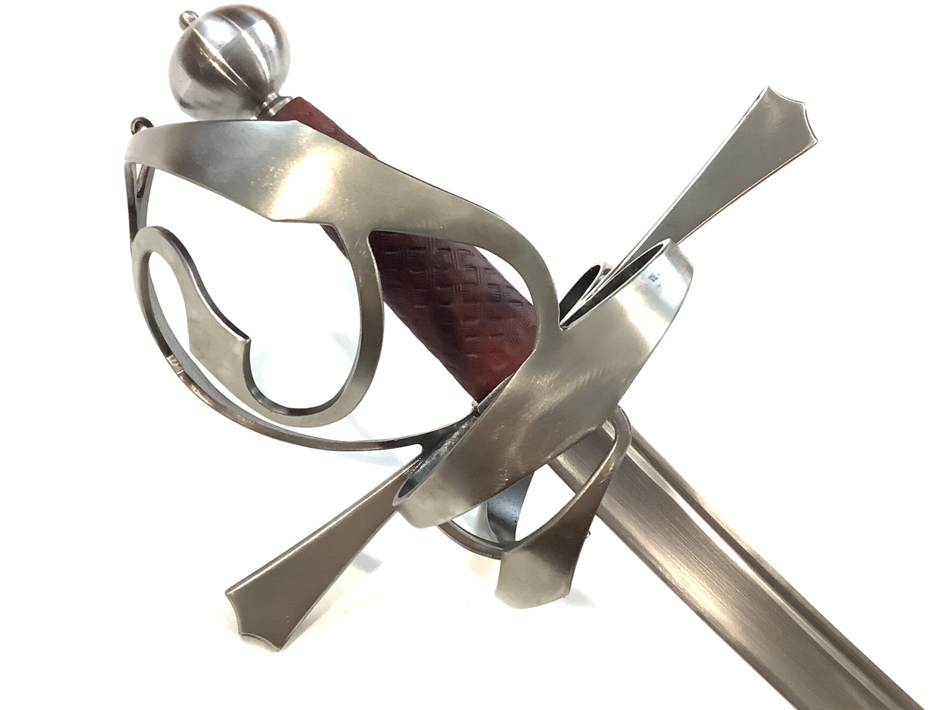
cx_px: 456
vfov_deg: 39.6
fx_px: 984
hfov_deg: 51.3
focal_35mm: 36
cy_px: 330
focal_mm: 3.3
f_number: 2.4
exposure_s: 1/60
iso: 200
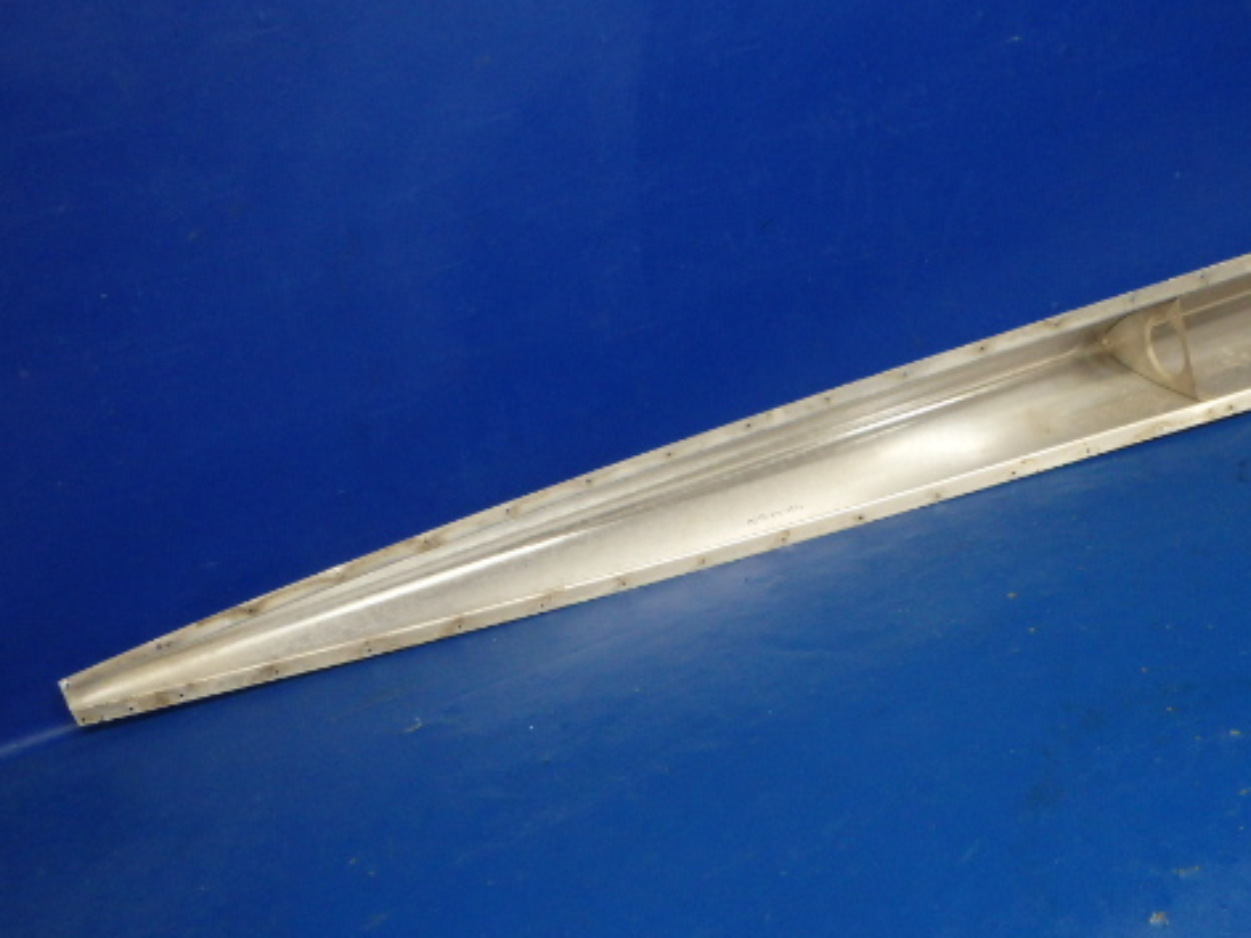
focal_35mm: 38
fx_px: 1373
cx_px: 840
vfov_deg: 37.7
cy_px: 527
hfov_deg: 48.1
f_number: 3.9
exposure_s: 1/30
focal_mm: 5
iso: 400
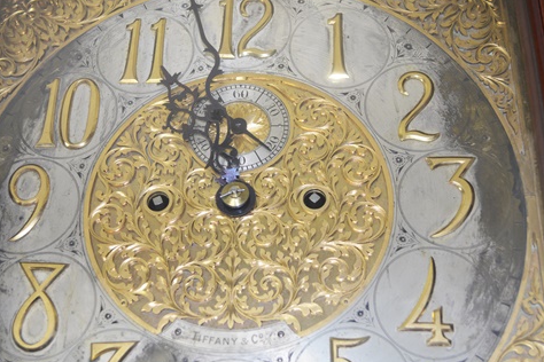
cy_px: 182
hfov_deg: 35.0
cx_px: 249
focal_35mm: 57
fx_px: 861
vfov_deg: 23.8
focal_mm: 30
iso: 450
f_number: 4.5
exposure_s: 1/60
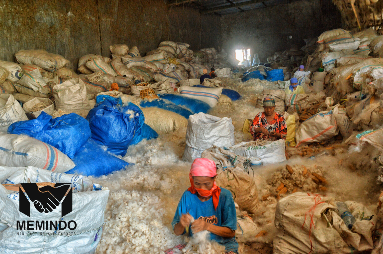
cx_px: 192
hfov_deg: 51.3
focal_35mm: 38
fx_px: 399
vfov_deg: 35.4
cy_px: 127
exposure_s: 1/15
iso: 400
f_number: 10
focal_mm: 25
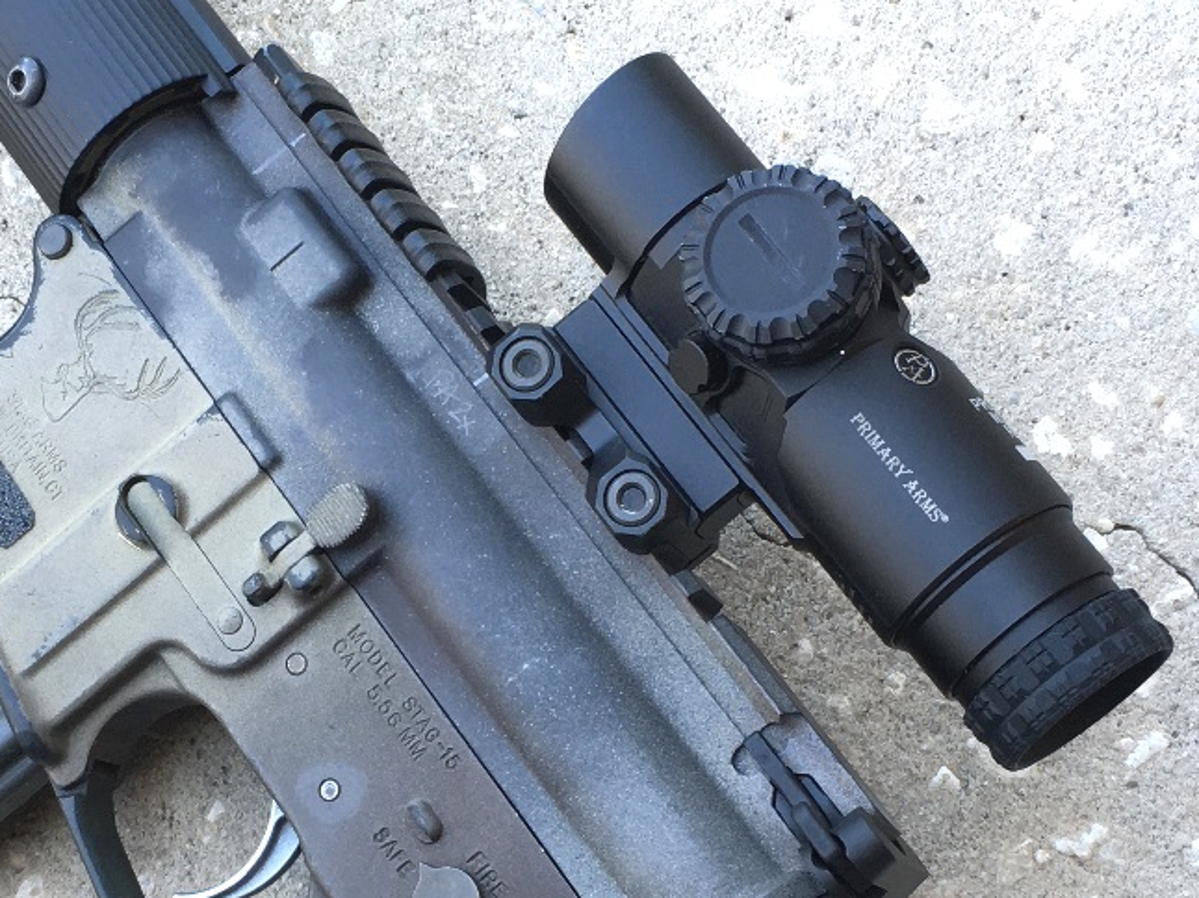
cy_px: 571
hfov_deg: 41.3
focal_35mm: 46
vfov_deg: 31.3
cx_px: 607
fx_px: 1593
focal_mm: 4.15
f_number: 2.2
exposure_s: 1/120
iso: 40
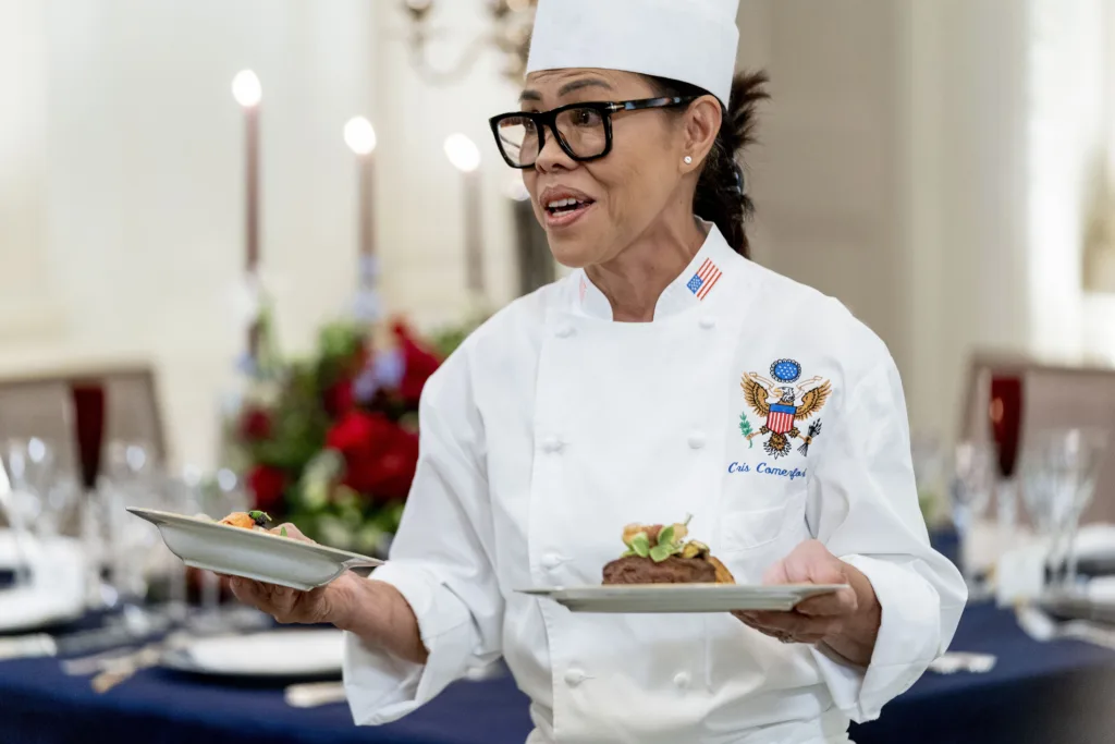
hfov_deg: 14.3
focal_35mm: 143
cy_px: 372
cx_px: 558
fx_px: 4429
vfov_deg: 9.6
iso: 4000
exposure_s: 1/160
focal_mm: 143
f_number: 2.8
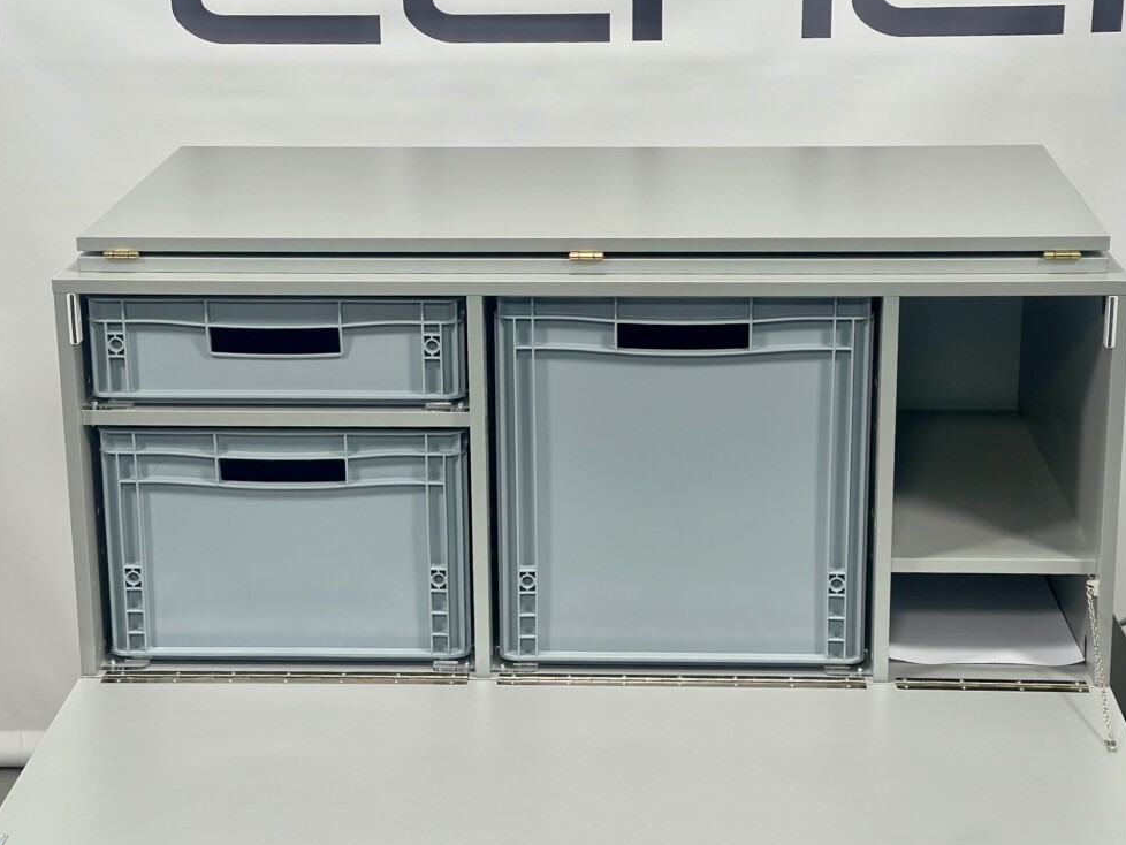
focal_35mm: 67
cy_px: 434
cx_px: 578
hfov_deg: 29.0
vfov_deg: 21.9
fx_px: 2180
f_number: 2.2
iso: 20
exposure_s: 1/100
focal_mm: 7.5
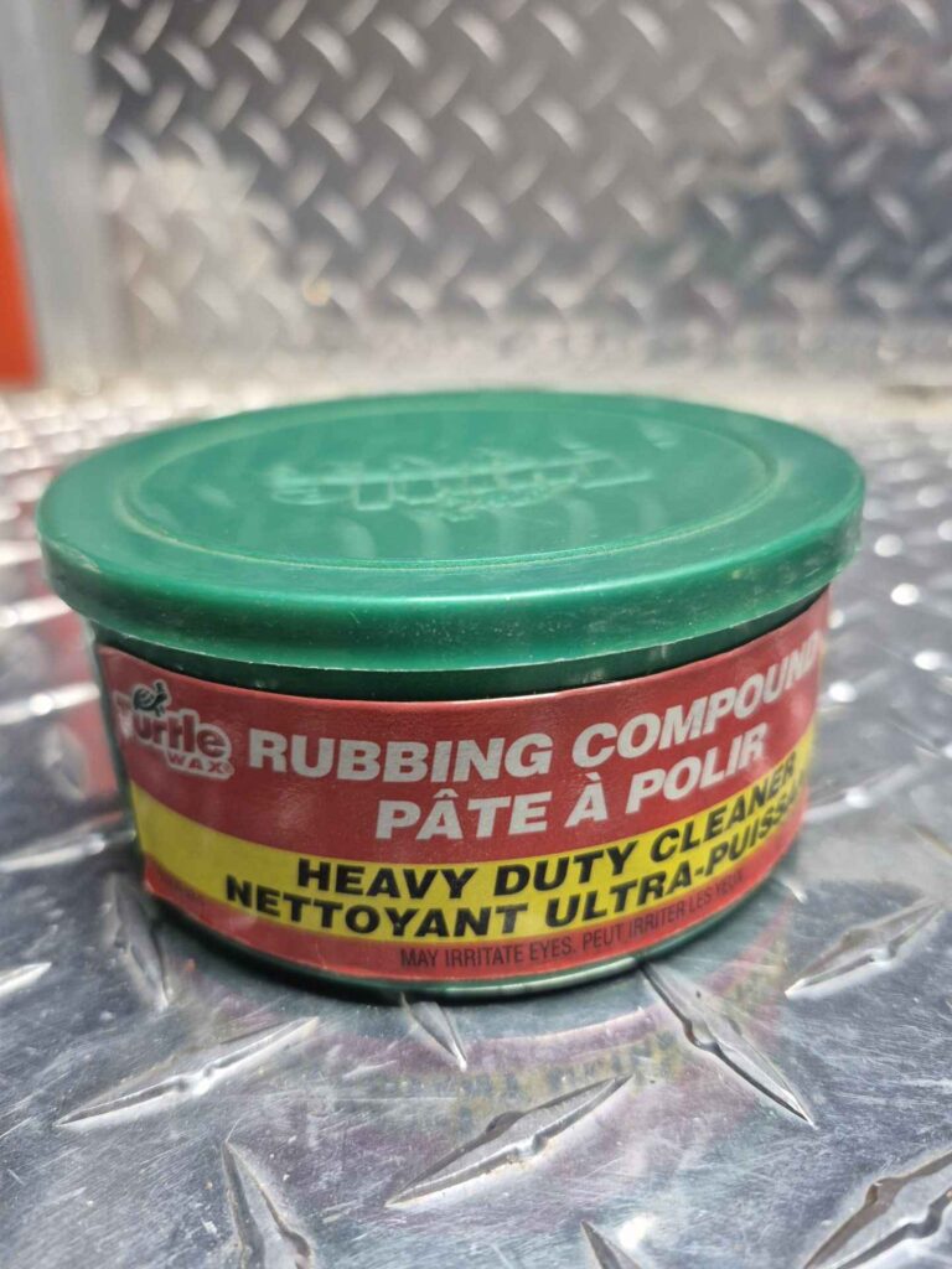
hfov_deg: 58.9
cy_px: 634
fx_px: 843
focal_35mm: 23
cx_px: 476
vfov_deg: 73.9
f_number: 1.8
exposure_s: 1/120
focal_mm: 5.4
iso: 250
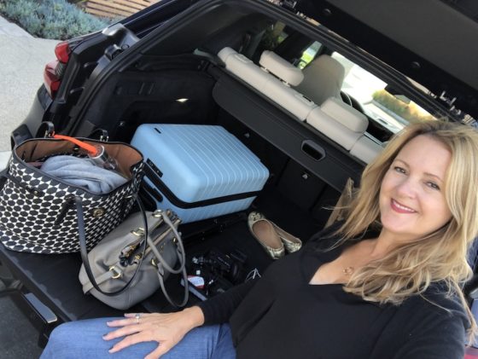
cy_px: 180
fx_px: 442
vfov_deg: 44.2
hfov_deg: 56.8
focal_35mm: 32
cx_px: 239
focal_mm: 2.87
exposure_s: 1/120
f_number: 2.2
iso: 25
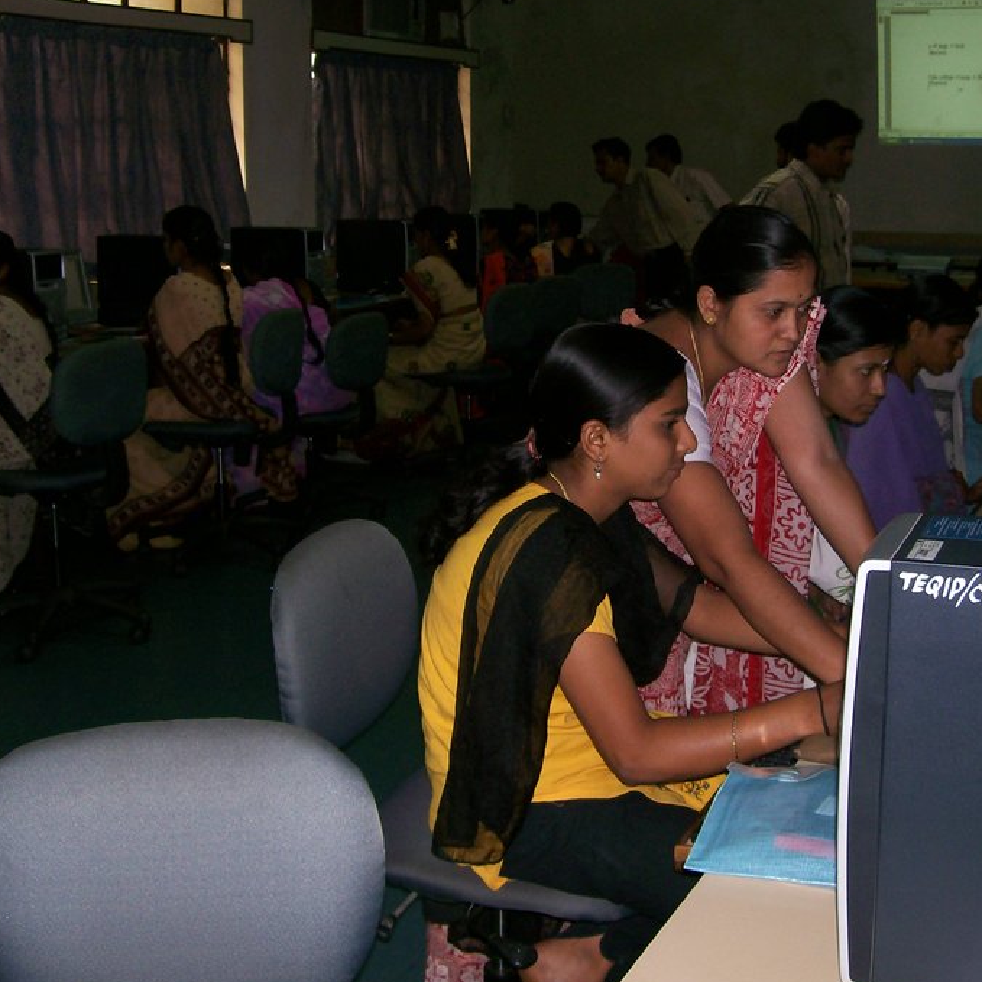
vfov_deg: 35.3
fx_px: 1541
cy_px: 447
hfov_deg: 35.3
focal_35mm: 48
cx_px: 545
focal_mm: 6
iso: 80
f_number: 2.7
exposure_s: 1/64
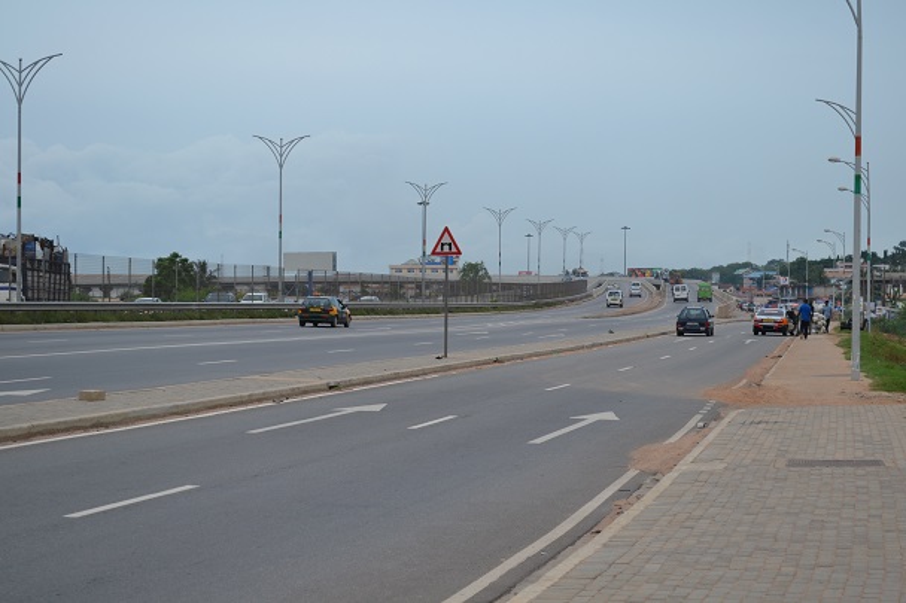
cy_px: 302
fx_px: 2076
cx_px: 453
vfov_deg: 16.5
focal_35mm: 82
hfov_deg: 24.6
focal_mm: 55
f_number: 7.1
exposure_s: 1/200
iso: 100
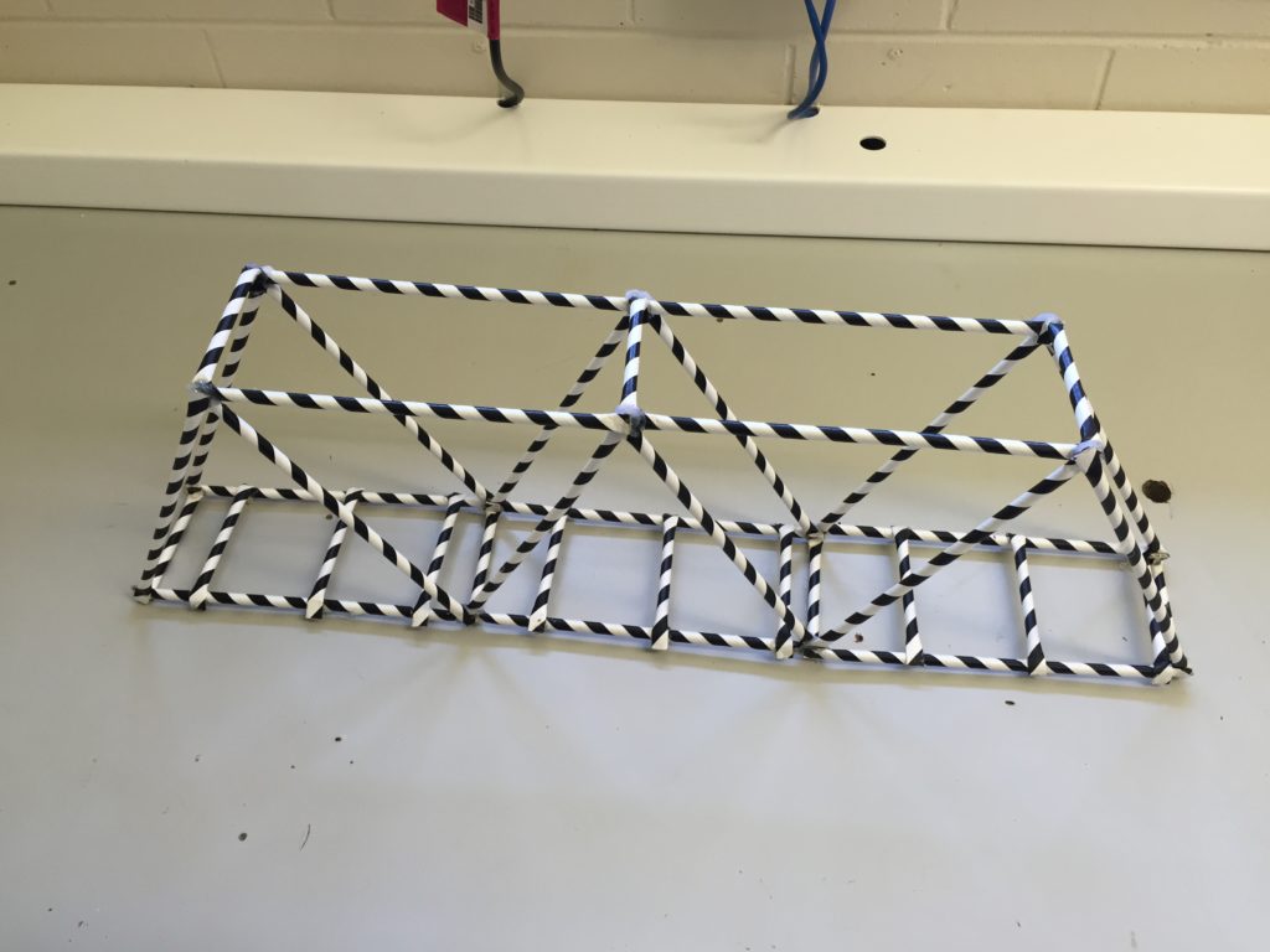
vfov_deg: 48.2
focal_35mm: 29
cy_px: 476
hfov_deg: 61.7
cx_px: 635
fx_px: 1064
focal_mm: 4.15
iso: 32
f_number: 2.2
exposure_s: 1/33
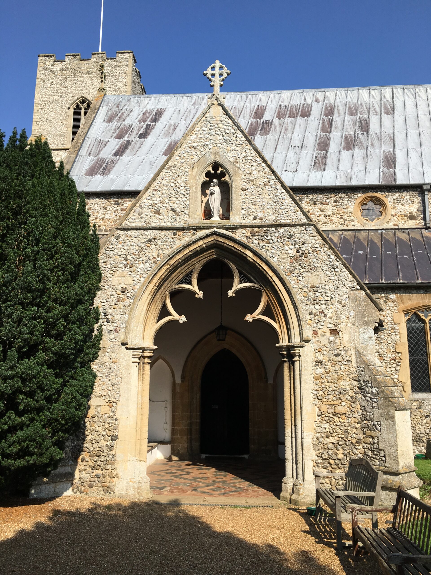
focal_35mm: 29
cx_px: 216
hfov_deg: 48.2
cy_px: 288
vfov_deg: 61.7
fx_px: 481
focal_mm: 4.15
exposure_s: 1/1637
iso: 25
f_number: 2.2
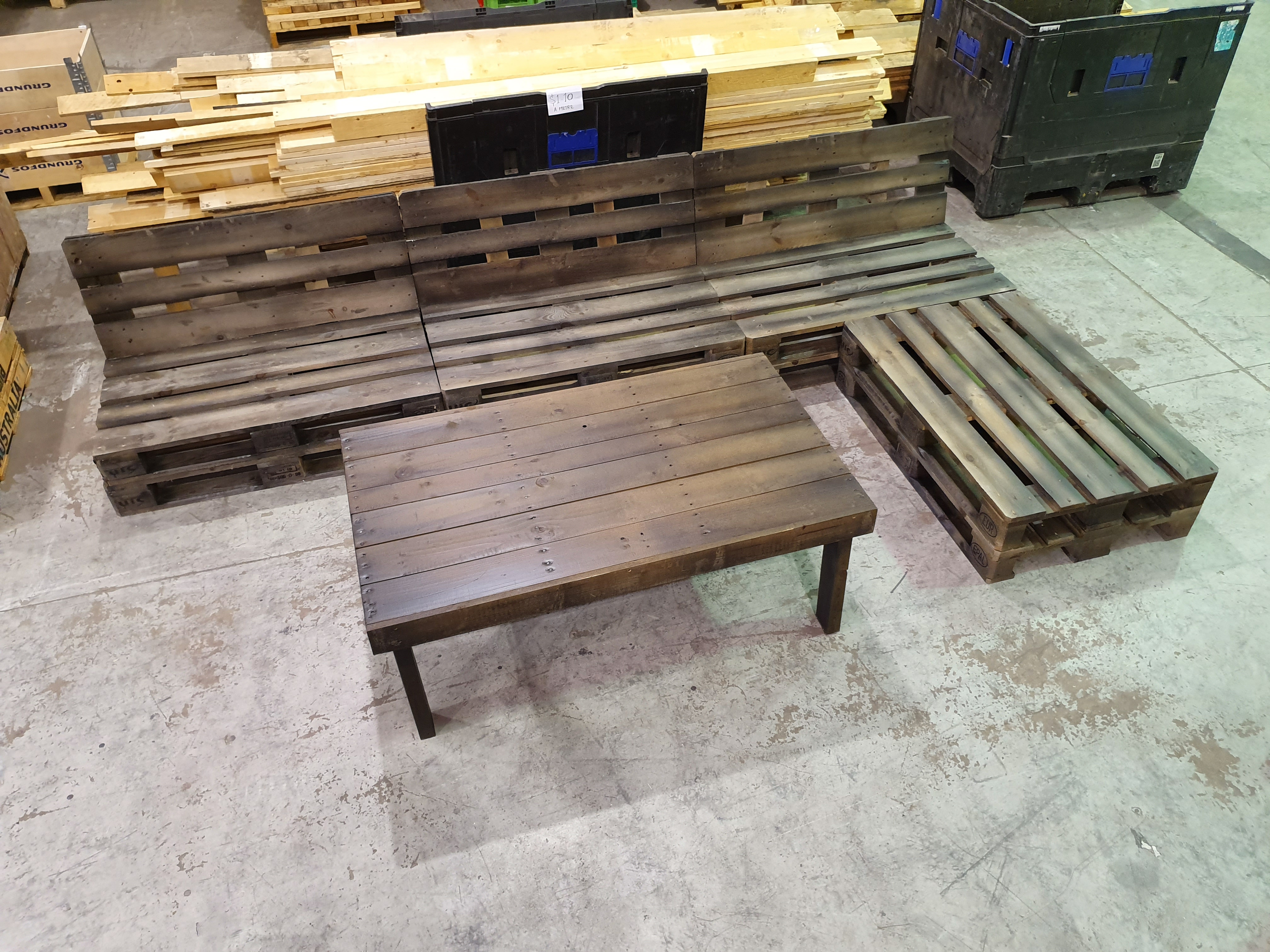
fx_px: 954
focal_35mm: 26
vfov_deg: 53.1
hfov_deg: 67.3
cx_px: 635
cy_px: 476
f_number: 1.5
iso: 200
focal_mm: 4.32
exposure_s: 1/50
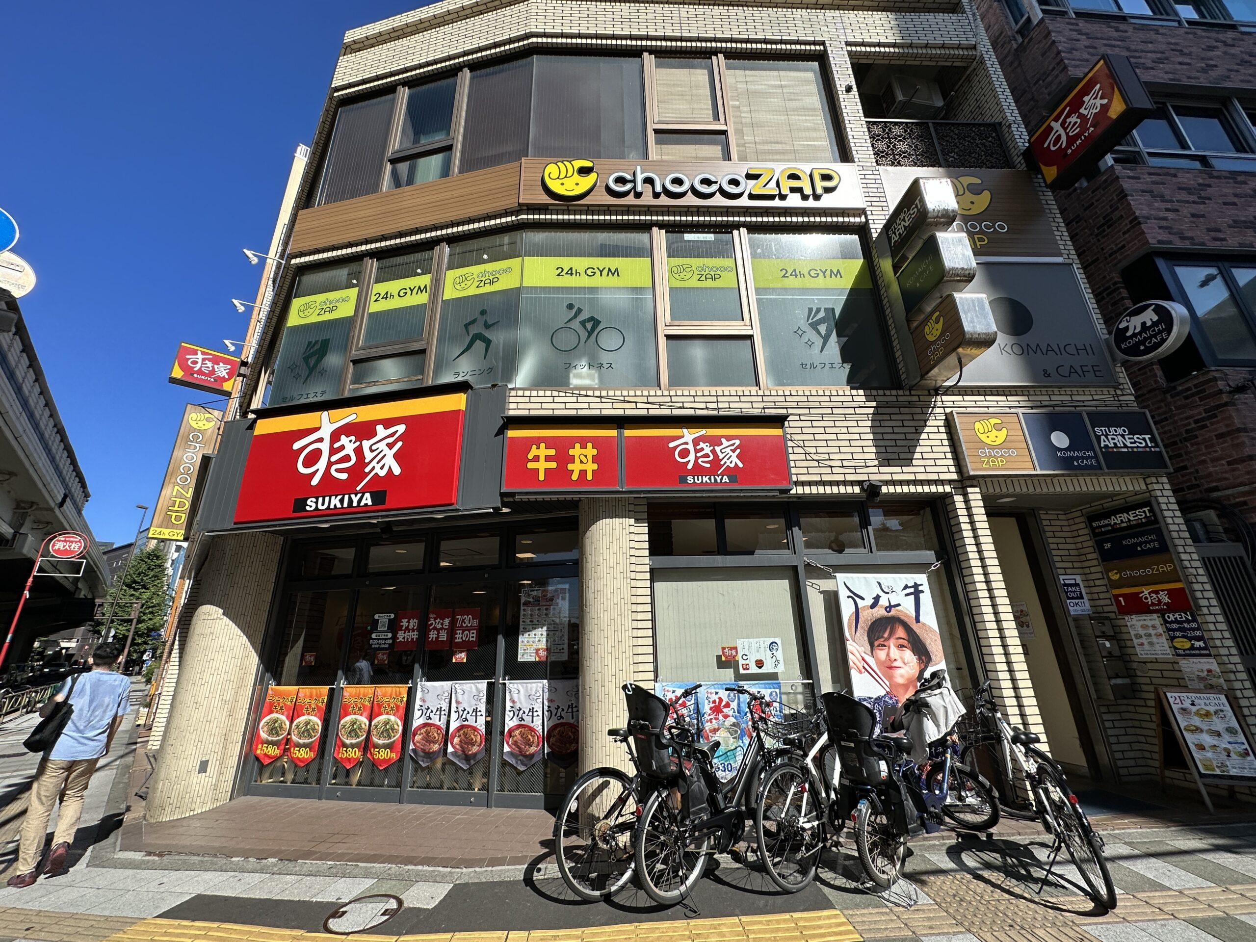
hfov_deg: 102.1
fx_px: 508
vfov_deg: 85.7
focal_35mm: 14
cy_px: 471
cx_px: 628
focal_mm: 2.22
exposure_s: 1/2398
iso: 50
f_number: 2.2
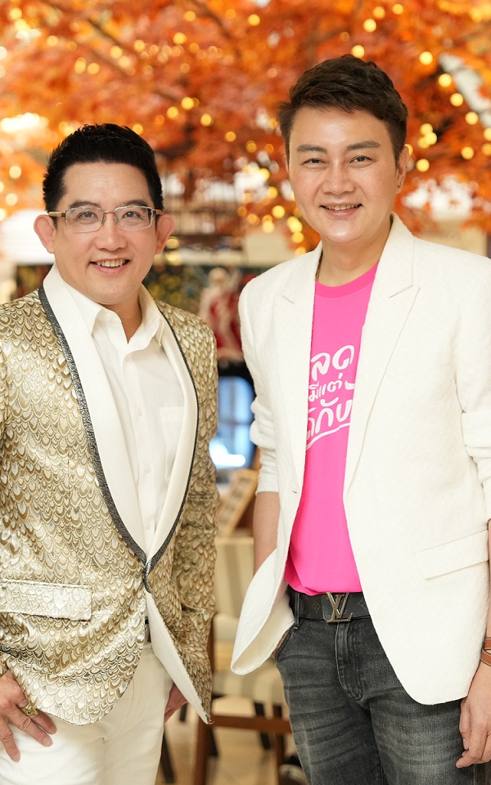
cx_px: 269
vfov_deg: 21.6
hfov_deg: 13.6
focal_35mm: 96
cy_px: 394
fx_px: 2055
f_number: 2.8
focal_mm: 62
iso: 2000
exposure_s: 1/125
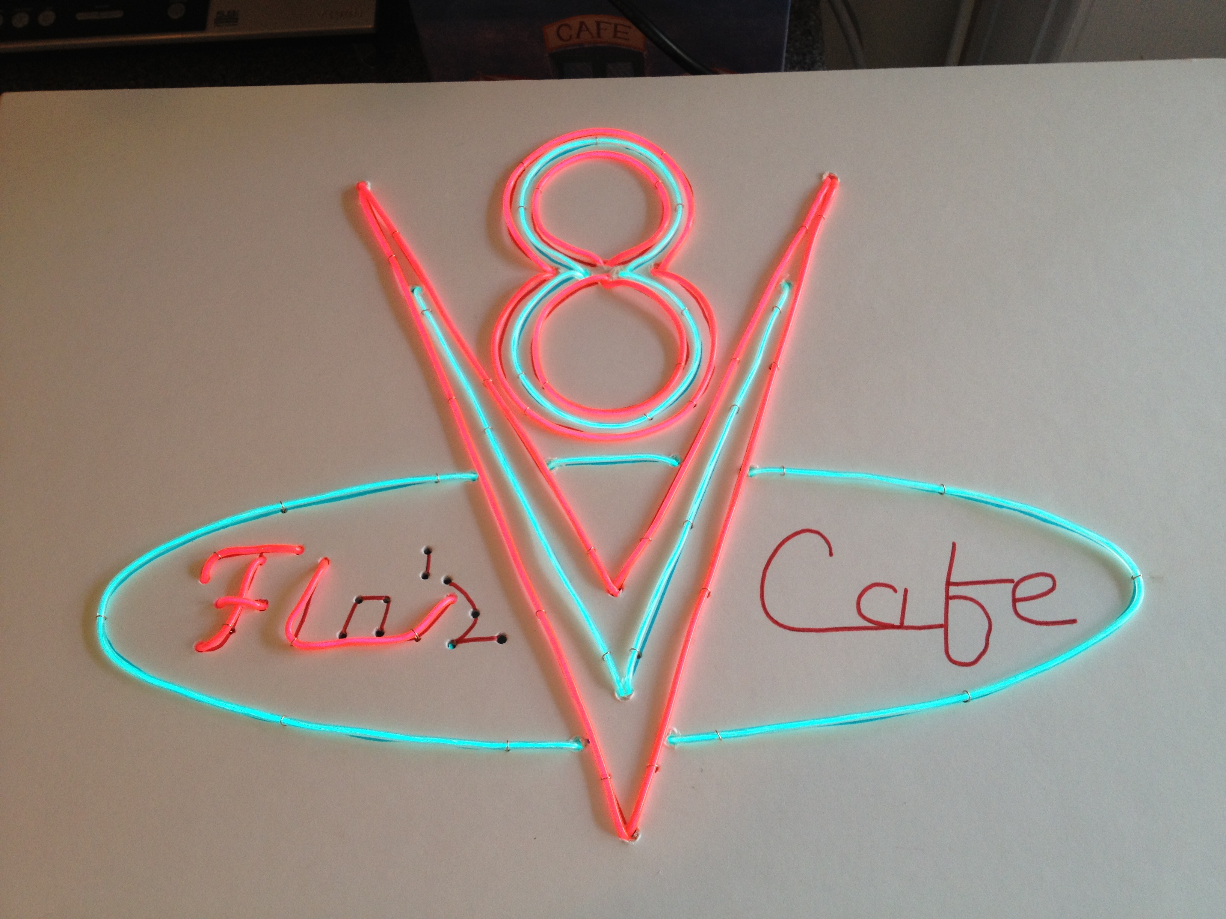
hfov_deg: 52.6
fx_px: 1240
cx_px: 613
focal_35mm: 35
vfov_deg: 40.7
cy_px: 460
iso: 100
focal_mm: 4.28
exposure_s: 1/20
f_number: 2.4
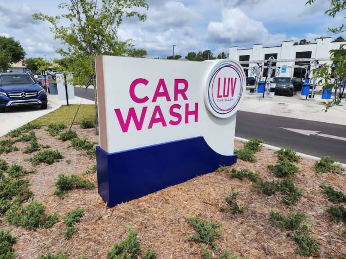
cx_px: 173
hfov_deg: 73.9
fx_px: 230
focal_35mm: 23
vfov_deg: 58.9
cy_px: 130
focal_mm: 6.4
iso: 12
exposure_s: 1/1567
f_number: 1.8
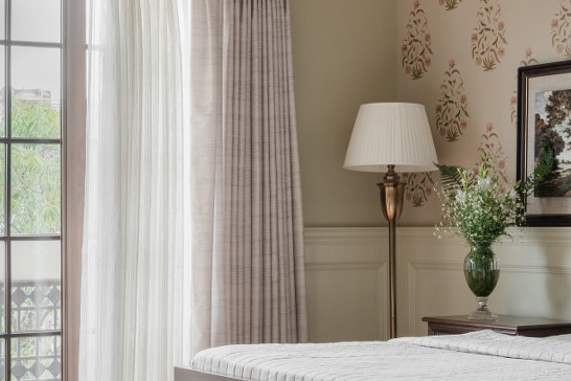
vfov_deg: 16.6
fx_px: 1301
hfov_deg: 24.8
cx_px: 272
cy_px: 265
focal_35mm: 82
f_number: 11
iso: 200
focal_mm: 35
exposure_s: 1.3
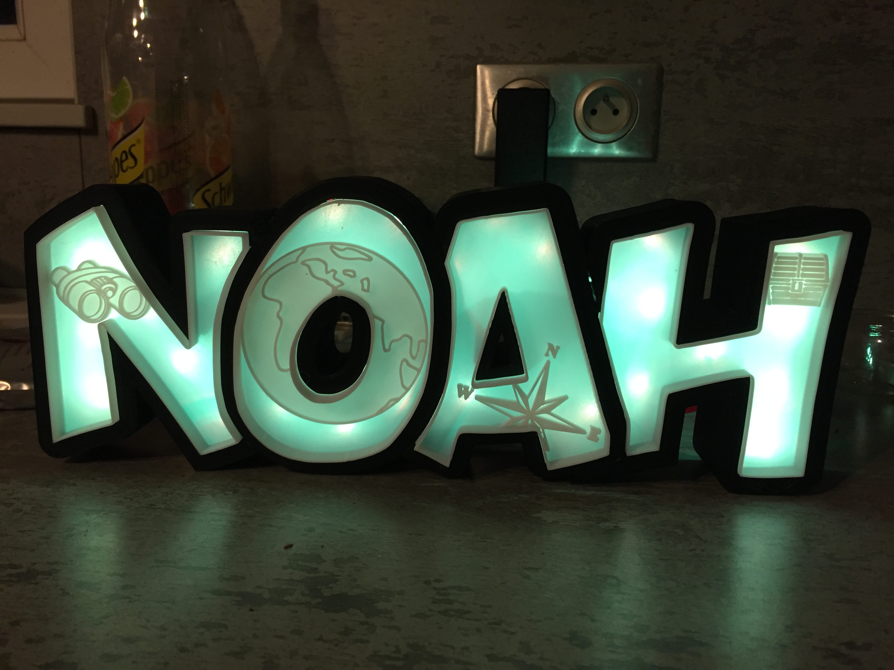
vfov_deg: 48.2
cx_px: 447
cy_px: 335
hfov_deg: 61.7
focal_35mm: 29
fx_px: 749
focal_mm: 4.15
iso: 80
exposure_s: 1/33
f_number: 2.2
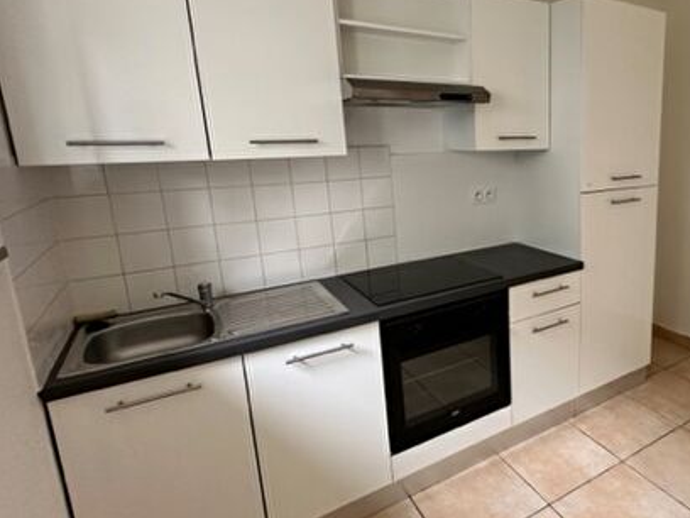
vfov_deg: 56.7
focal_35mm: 24
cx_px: 536
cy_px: 233
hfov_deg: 66.1
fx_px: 478
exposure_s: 1/99
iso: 200
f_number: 2.2
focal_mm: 2.22
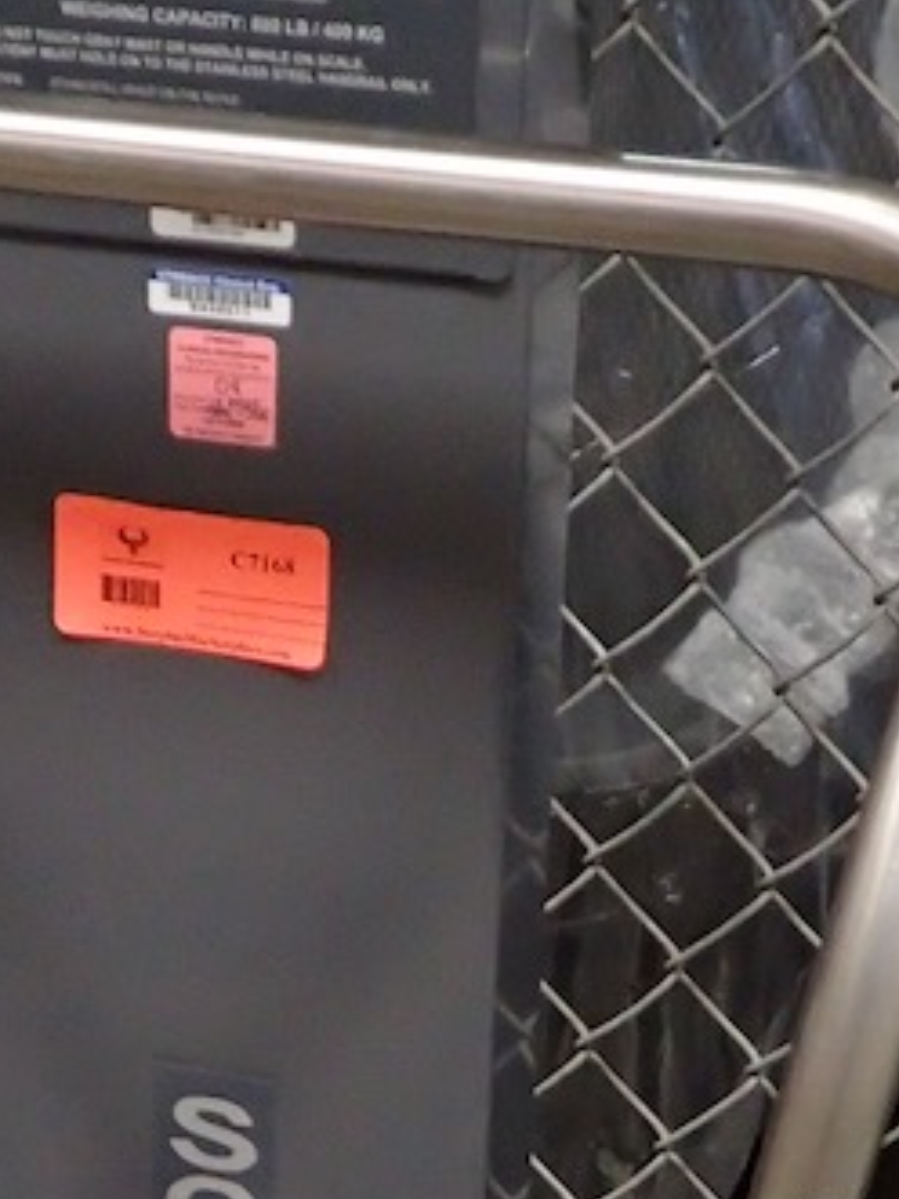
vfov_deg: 16.4
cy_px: 1358
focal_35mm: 116
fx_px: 4019
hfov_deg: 12.7
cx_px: 94
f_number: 2.3
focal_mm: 5.5
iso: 640
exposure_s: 1/30
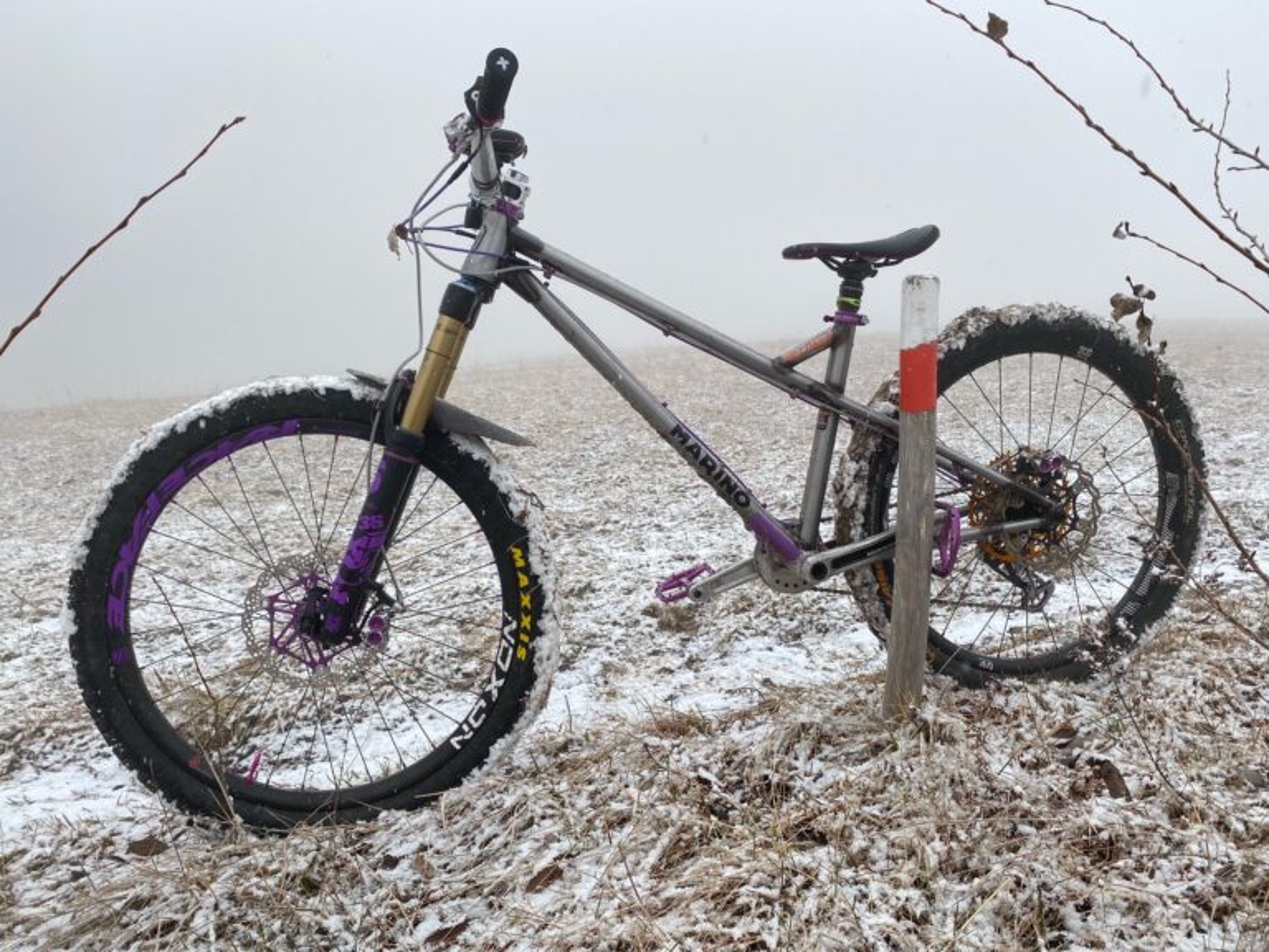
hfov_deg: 67.3
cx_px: 634
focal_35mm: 26
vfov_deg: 53.1
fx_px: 953
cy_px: 476
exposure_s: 1/456
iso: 32
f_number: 1.8
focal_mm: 4.25
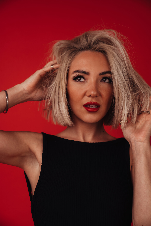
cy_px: 113
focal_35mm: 70
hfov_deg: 19.5
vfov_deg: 28.8
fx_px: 440
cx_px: 76
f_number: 4
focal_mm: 70
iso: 80
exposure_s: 1/125
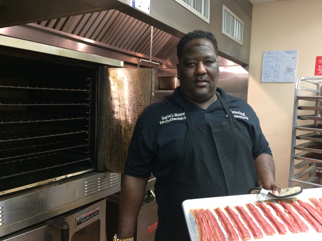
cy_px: 120
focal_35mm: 29
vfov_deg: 48.2
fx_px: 270
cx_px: 161
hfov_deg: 61.7
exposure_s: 1/30
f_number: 2.2
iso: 160
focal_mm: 4.15
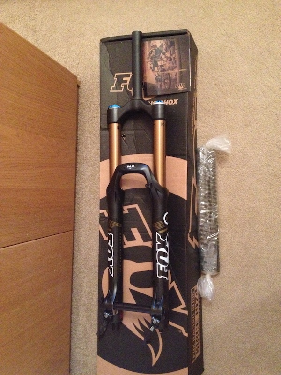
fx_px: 379
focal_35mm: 35
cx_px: 140
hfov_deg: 40.7
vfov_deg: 52.6
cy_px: 188
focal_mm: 4.28
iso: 800
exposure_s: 1/15
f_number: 2.4
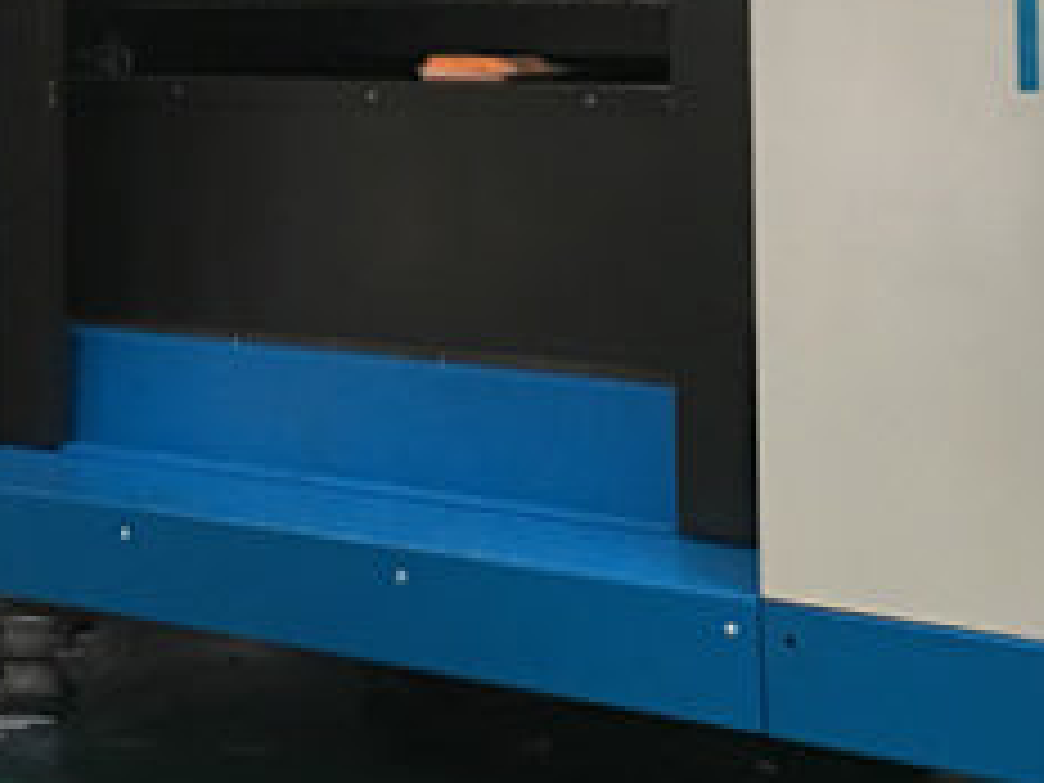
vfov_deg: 14.9
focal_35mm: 96
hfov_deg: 20.2
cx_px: 878
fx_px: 2895
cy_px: -135
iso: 100
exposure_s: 1/17
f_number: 2.2
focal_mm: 4.15
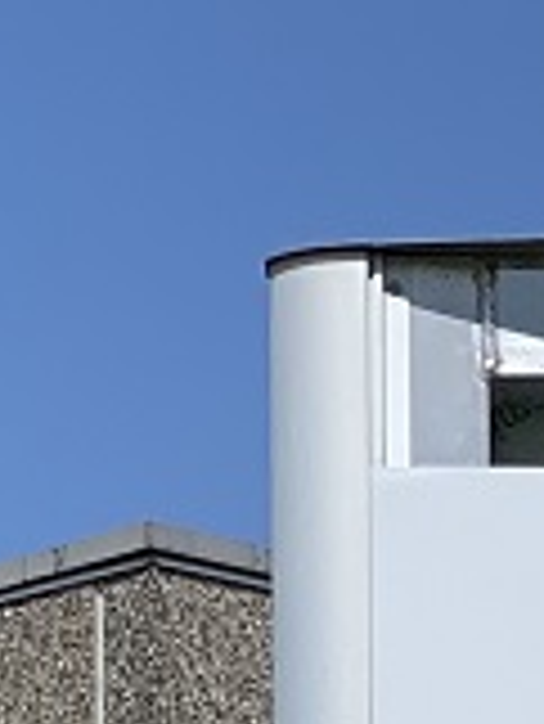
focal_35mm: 258
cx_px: 1025
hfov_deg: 5.7
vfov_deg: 7.2
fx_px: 5399
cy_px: 1758
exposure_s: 1/3195
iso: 16
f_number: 2.4
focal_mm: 6
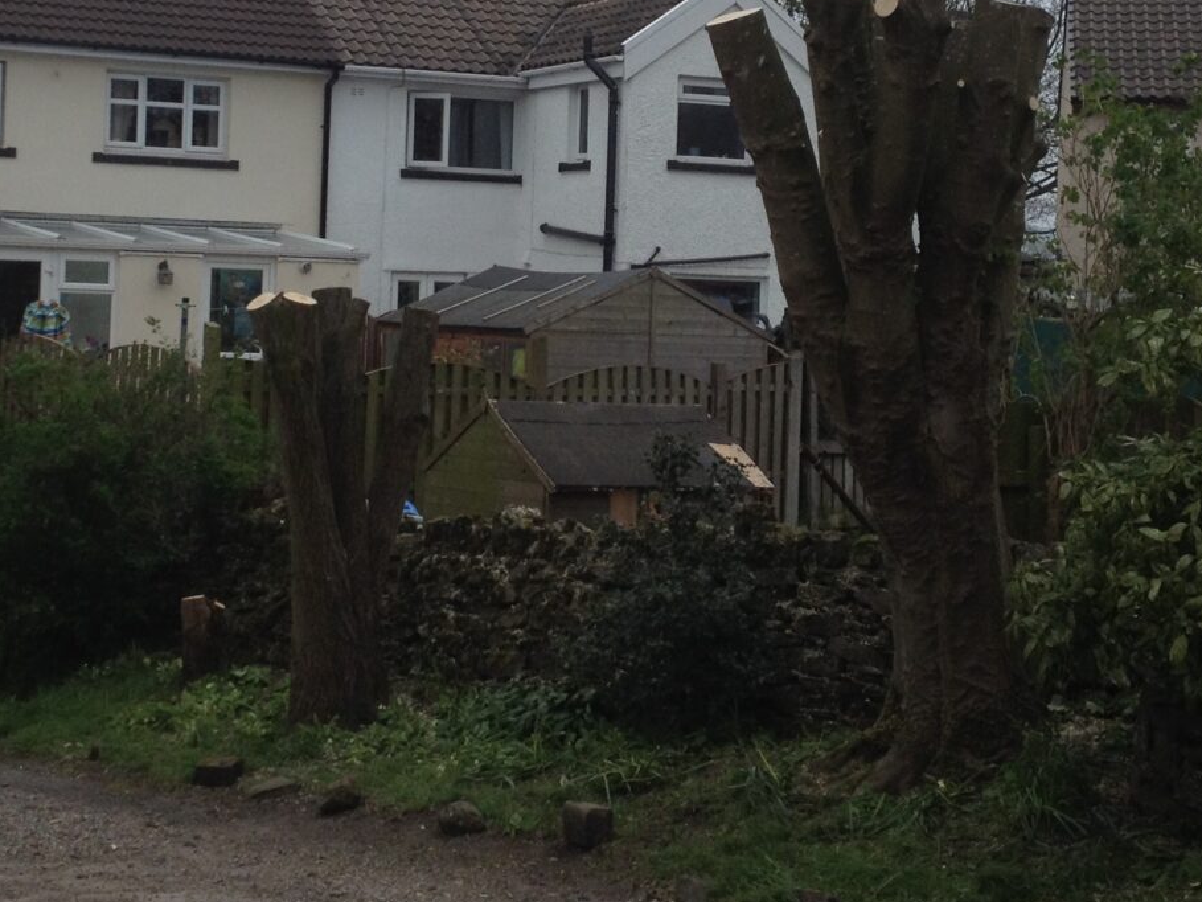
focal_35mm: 77
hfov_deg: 25.3
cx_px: 492
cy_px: 251
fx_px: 2674
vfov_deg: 19.0
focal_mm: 4.28
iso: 50
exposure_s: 1/1672
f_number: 2.4
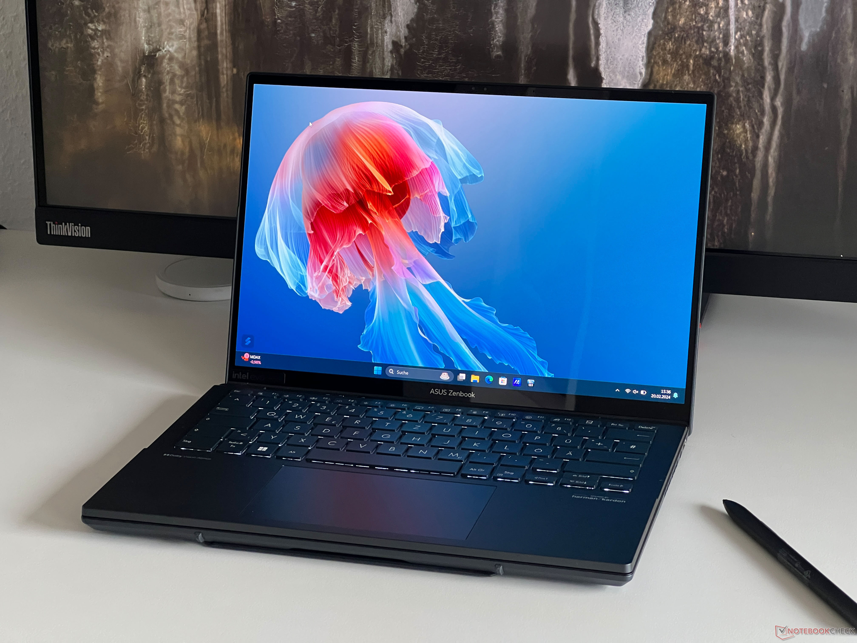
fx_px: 1906
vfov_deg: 19.1
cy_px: 322
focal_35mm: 77
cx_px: 428
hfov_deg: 25.3
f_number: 2.8
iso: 320
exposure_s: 1/60
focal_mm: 9
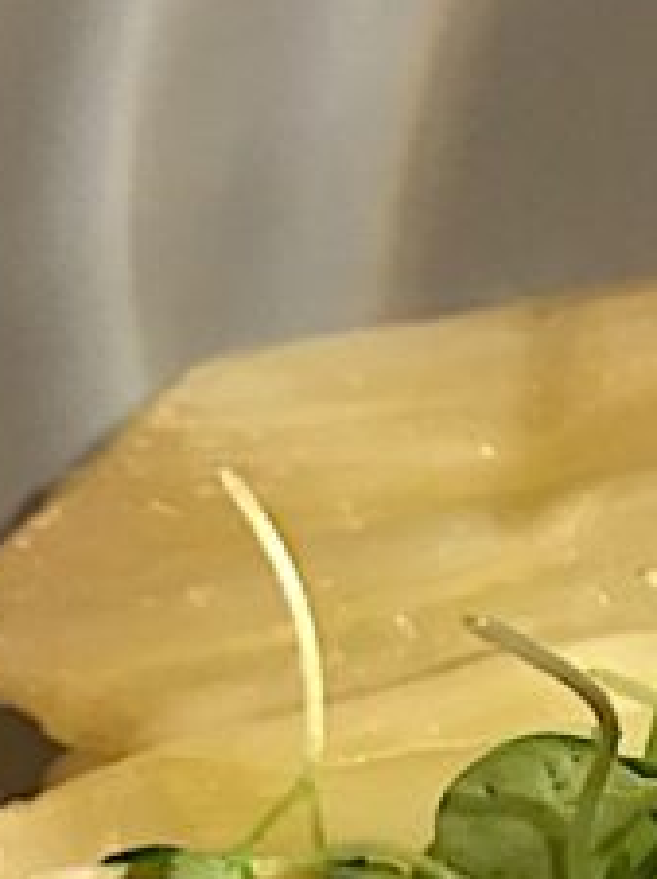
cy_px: 949
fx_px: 3220
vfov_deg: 15.2
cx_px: 750
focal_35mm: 127
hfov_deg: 11.5
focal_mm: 3.99
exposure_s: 1/7
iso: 80
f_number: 1.8
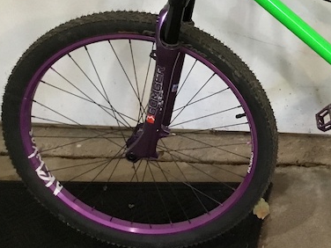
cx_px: 339
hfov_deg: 27.5
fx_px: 631
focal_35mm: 66
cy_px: 43
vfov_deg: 21.9
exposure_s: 1/24
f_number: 2.4
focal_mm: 3.3
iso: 200
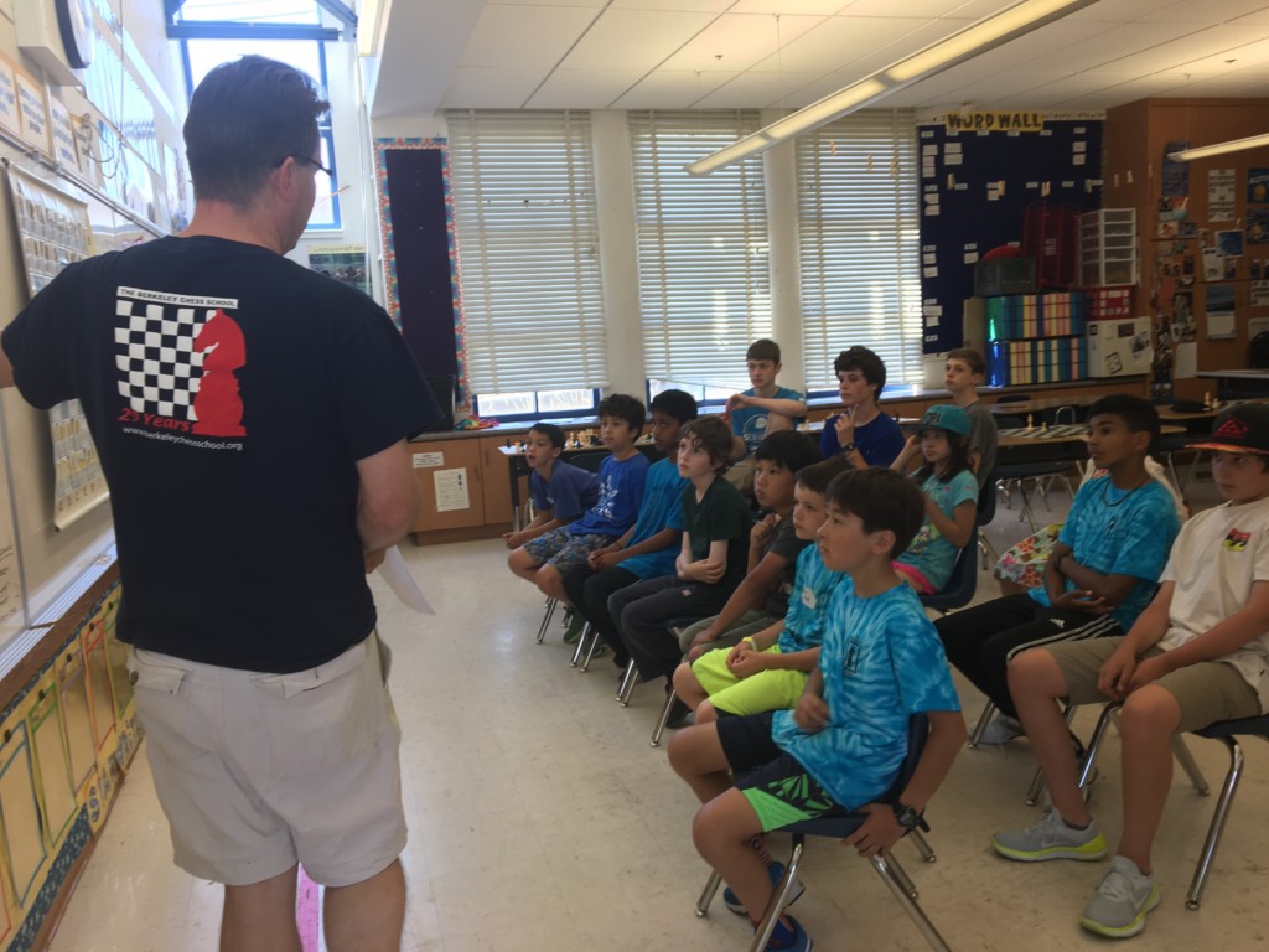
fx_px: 1063
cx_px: 634
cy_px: 476
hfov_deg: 61.7
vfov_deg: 48.2
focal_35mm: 29
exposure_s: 1/40
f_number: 2.2
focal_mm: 4.15
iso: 25
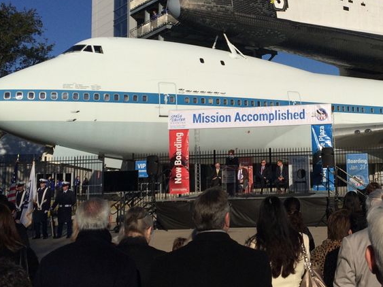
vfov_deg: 28.9
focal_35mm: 50
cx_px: 280
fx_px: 553
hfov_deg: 37.4
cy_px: 90
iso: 40
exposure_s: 1/8264
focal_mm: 4.15
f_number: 2.2
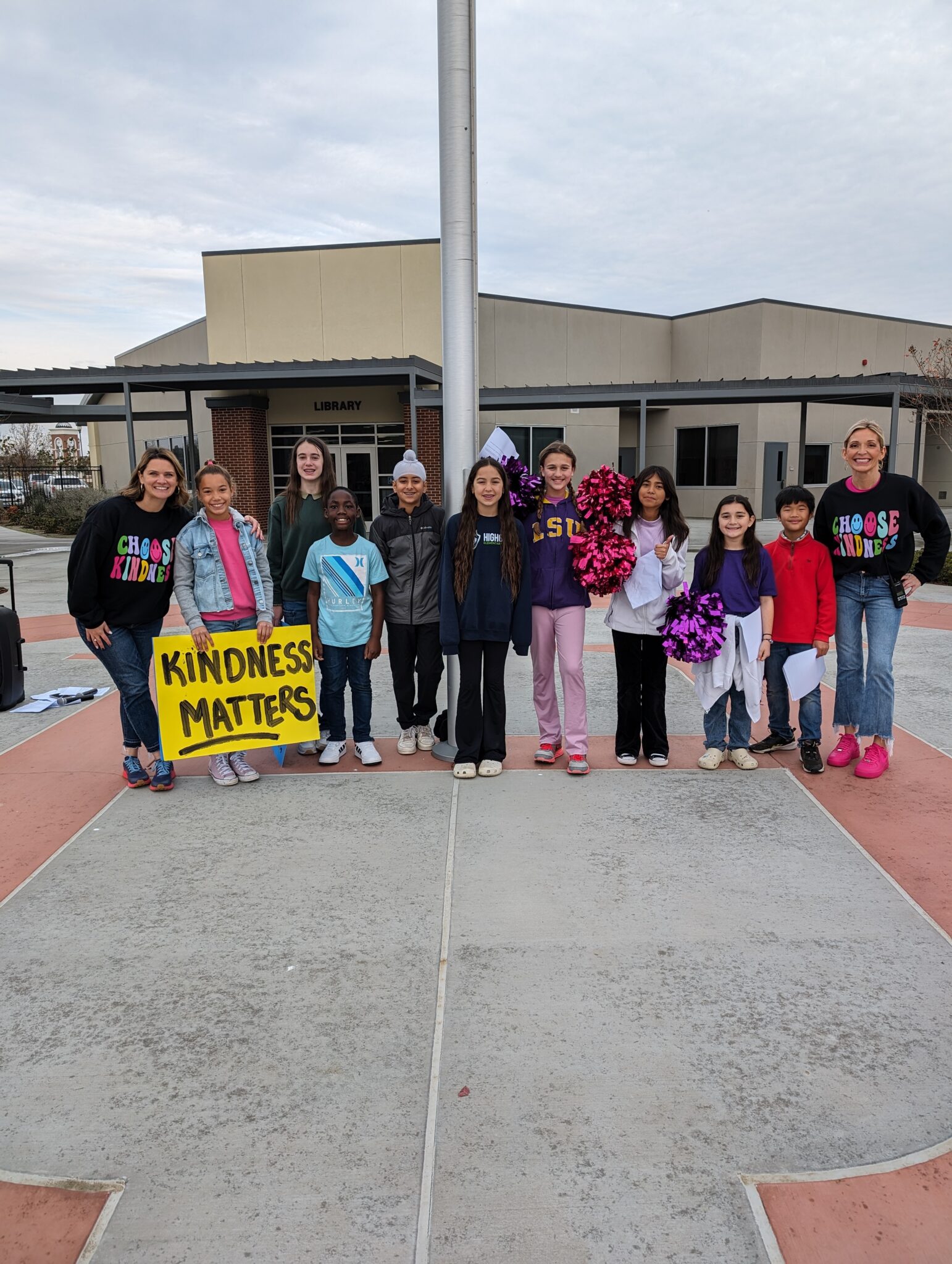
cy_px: 632
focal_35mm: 24
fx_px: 878
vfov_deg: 71.5
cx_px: 476
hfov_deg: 56.9
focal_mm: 6.9
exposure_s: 1/329
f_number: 1.68
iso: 20
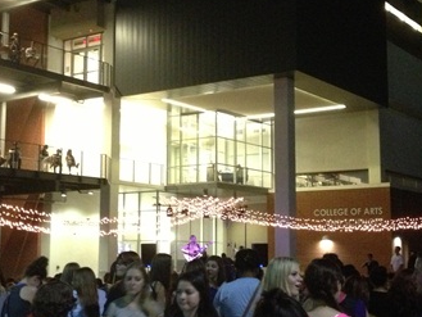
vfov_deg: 21.6
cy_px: 146
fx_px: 829
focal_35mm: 68
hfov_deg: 28.6
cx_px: 214
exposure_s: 1/15
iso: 640
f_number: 2.4
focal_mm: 4.28
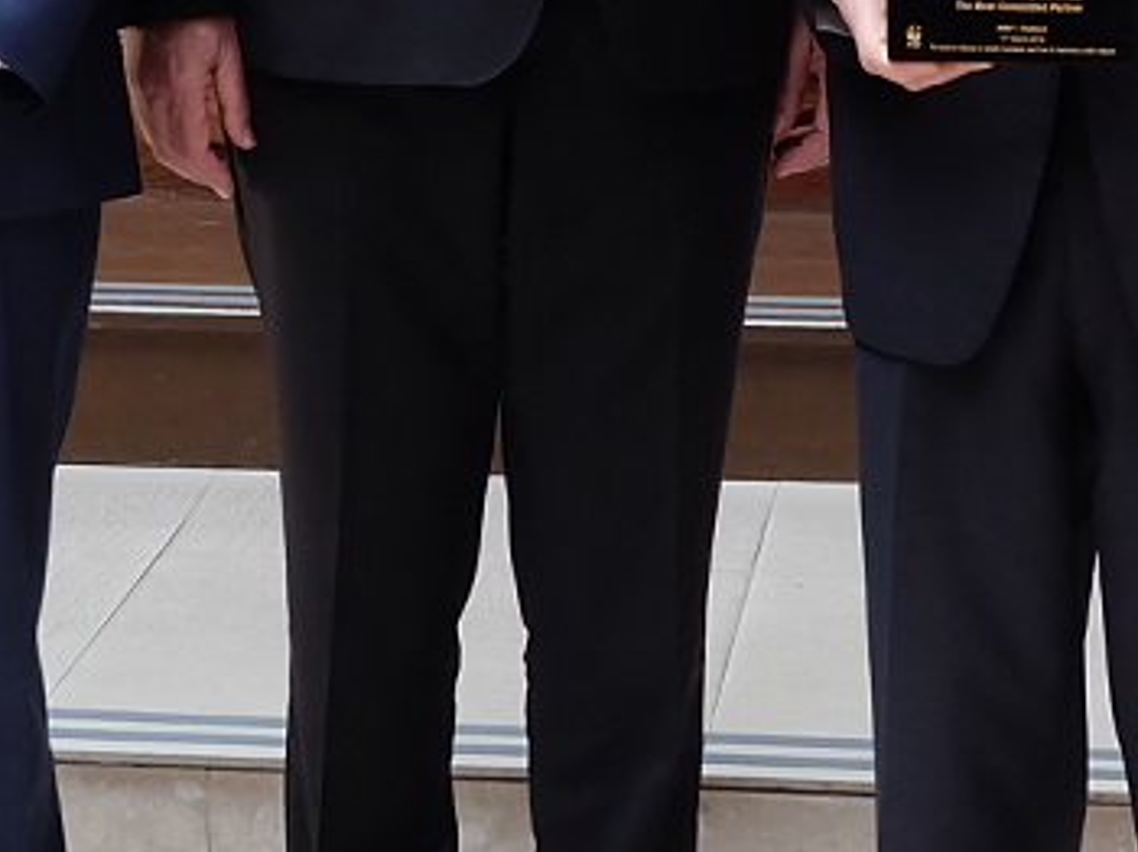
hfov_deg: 16.2
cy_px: -78
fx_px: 4008
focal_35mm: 122
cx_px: 647
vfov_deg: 11.9
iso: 640
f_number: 4
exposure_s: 1/30
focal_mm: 16.7
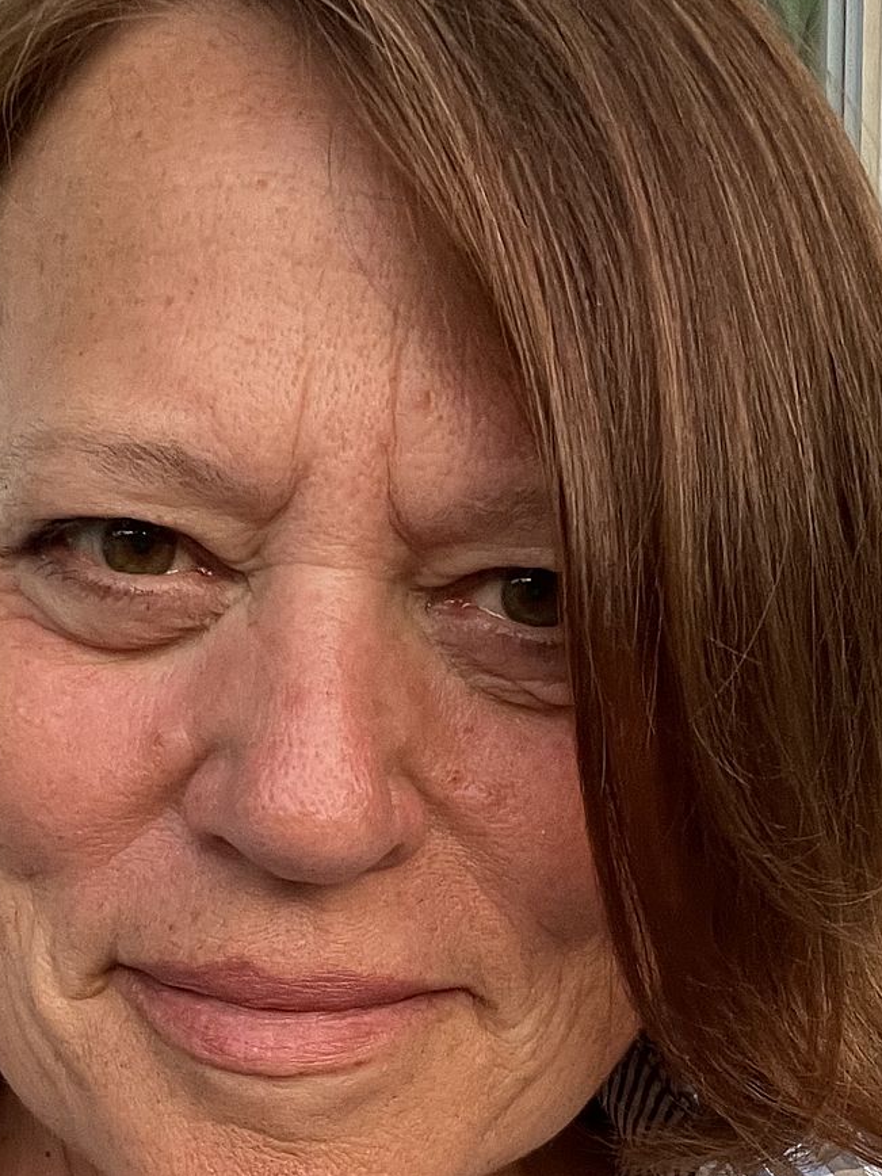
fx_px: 2004
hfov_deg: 24.8
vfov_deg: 32.0
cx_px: 347
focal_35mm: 59
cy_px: 896
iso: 400
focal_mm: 2.71
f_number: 2.2
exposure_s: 1/41
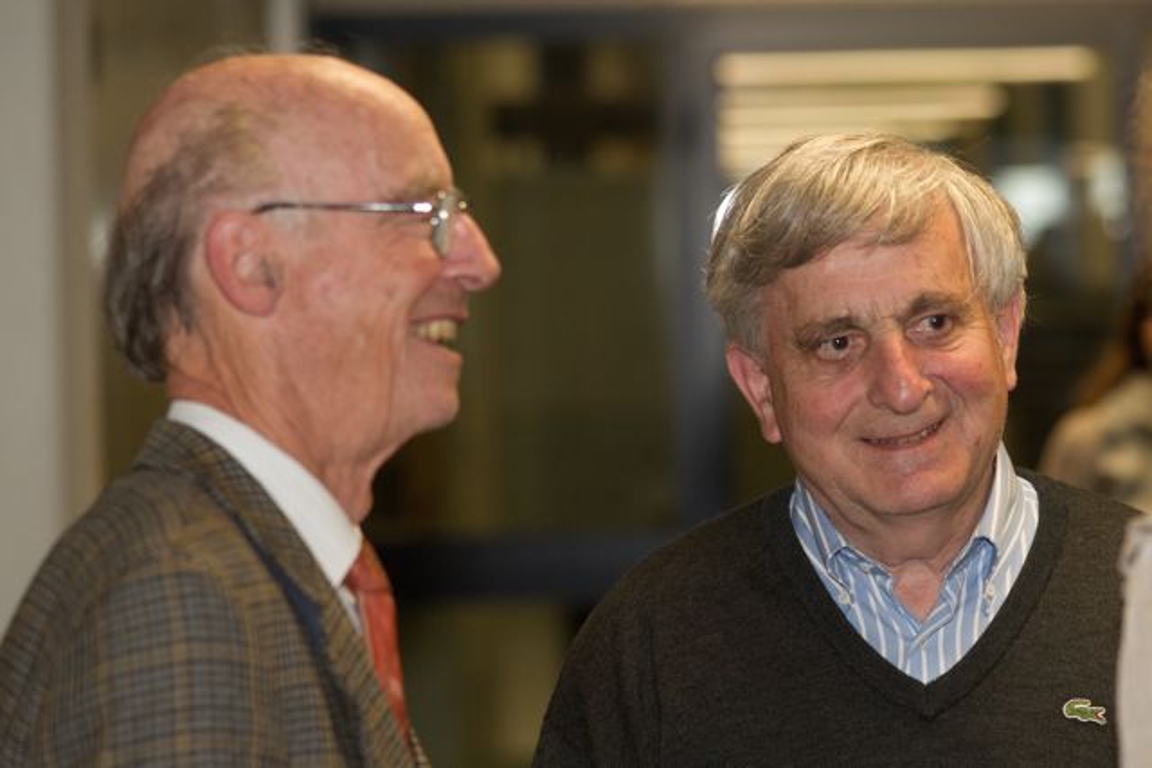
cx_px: 576
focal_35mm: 110
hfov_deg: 18.6
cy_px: 384
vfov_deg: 12.5
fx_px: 3521
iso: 800
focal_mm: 110
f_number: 4
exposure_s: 1/125
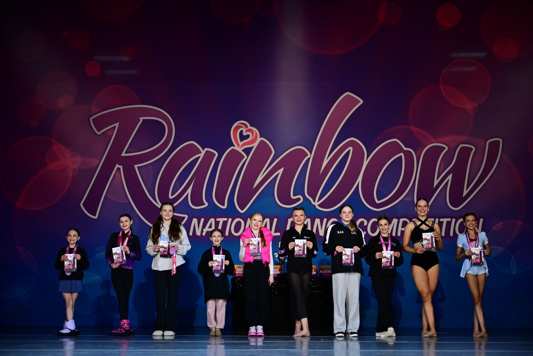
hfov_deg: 38.2
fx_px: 770
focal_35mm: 52
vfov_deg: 26.0
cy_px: 178
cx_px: 266
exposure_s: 1/800
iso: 2500
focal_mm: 52
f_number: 2.8
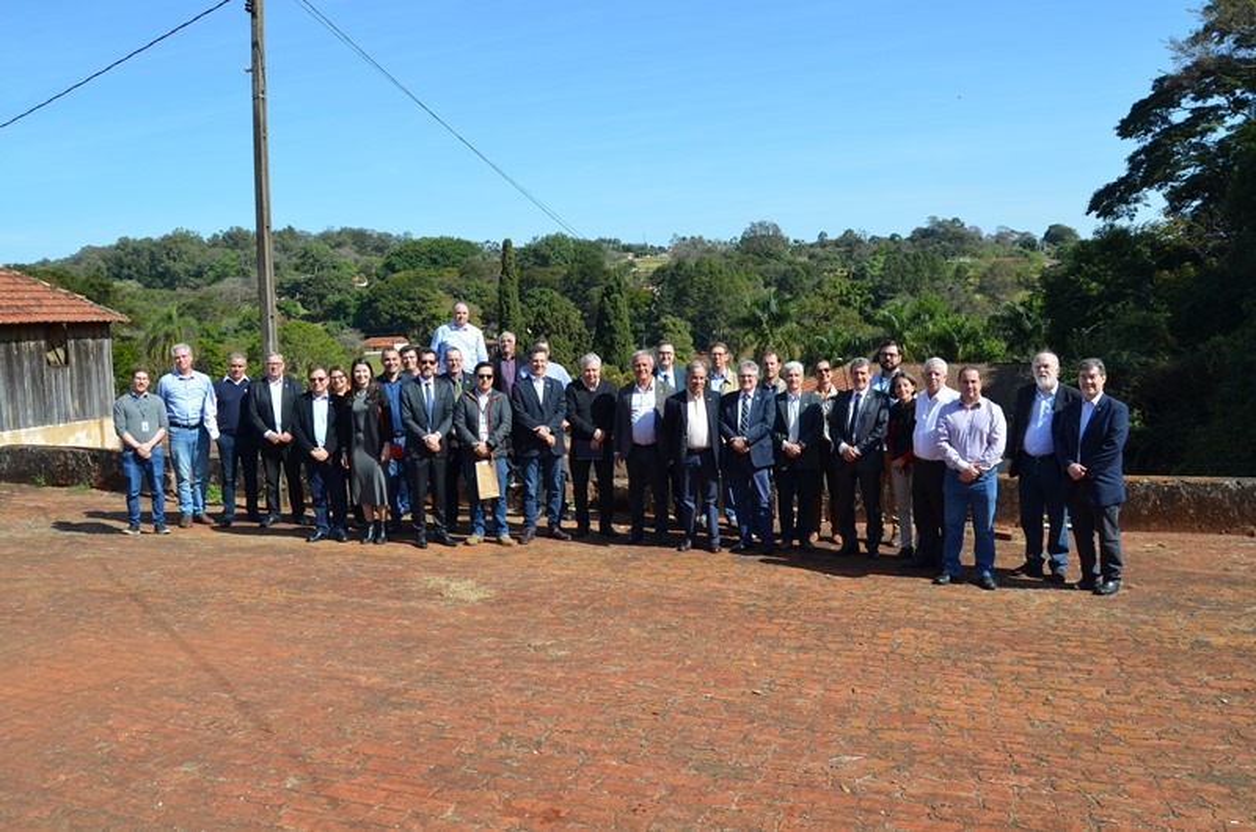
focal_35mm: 27
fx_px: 940
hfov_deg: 67.5
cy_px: 416
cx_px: 628
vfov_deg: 47.7
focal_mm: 18
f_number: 8
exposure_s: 1/250
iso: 110
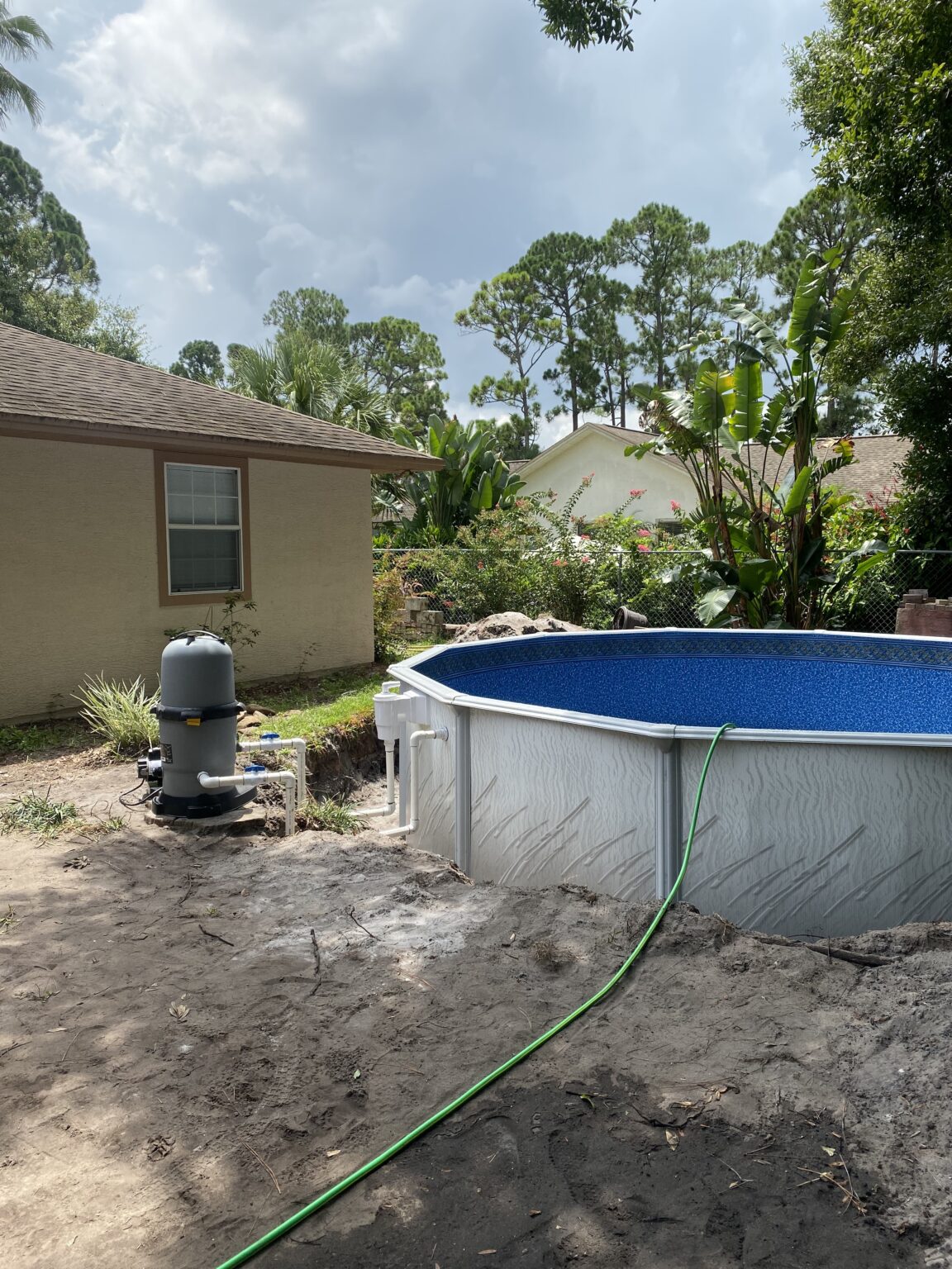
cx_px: 476
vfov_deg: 67.3
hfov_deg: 53.1
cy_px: 634
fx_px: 953
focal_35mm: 26
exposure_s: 1/1704
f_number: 1.8
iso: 32
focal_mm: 4.25
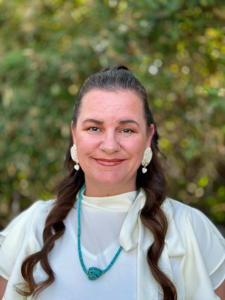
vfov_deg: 39.7
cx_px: 112
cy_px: 150
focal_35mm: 48
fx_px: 416
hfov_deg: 30.3
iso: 80
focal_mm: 6.86
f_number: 1.78
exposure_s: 1/256
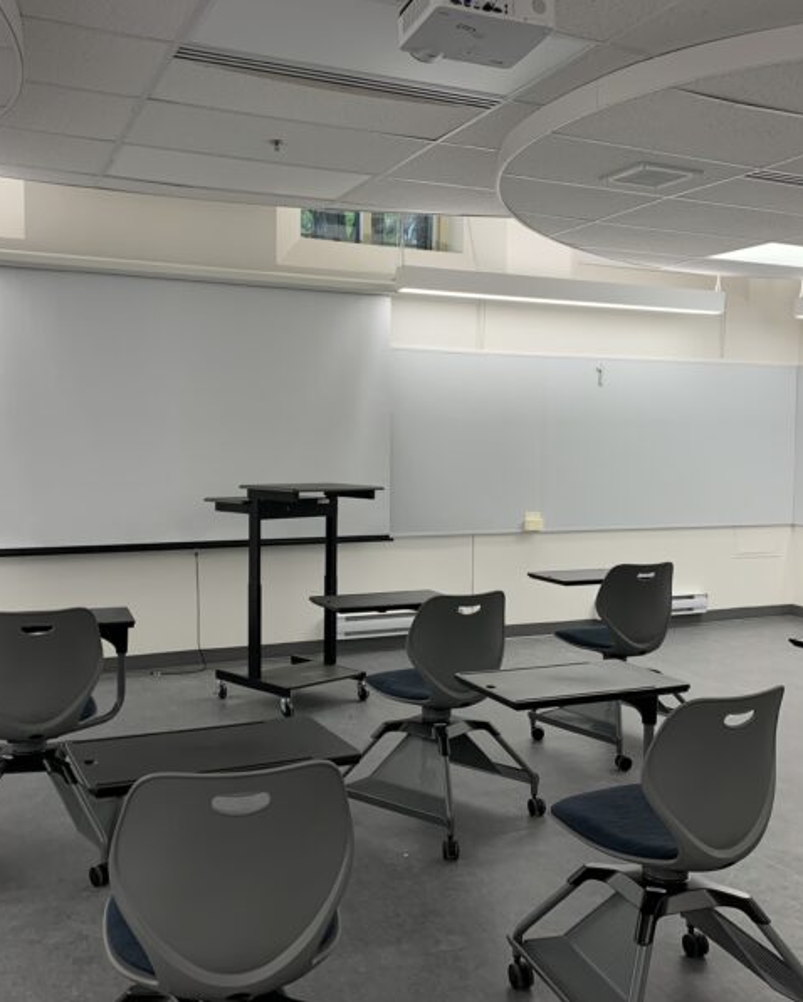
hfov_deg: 43.4
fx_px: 1010
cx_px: 422
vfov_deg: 52.8
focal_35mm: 34
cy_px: 502
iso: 64
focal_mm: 4.25
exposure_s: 1/122
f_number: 1.8
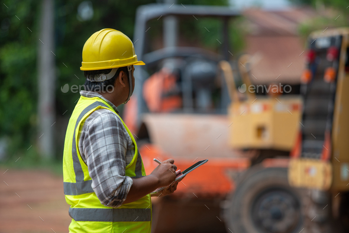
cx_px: 174
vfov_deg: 6.9
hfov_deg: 10.3
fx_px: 1940
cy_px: 116
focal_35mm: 200
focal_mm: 200
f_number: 3.2
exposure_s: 1/160
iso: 200
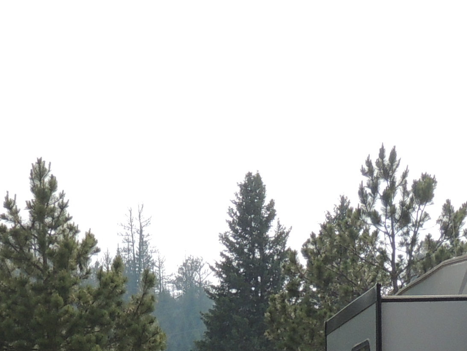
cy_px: 484
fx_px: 2442
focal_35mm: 181
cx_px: 144
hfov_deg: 10.9
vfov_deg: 8.1
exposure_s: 1/1000
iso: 100
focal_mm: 7.6
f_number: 3.4
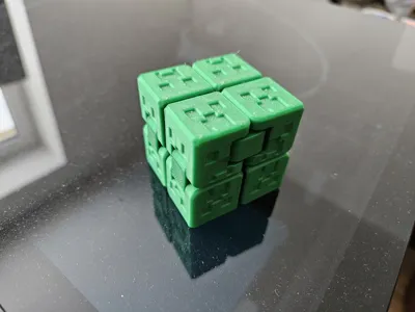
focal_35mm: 23
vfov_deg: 58.9
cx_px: 208
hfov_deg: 73.9
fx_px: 276
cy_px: 156
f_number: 1.8
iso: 1000
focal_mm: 5.4
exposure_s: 1/100
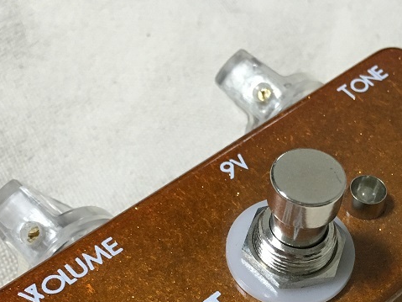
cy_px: 311
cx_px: 266
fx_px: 708
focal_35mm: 61
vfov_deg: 22.9
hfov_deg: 31.5
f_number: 2.2
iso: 160
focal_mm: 4.15
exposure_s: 1/33
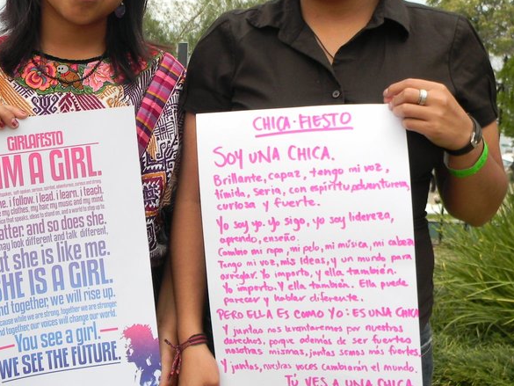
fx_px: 728
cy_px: 148
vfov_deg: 29.6
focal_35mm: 49
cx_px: 187
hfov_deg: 38.6
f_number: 3.5
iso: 80
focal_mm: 5
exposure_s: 1/116
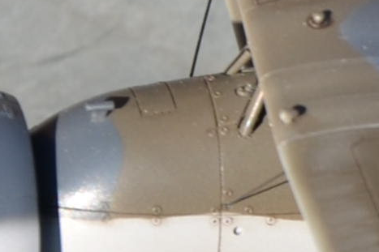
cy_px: 157
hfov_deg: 2.3
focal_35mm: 889
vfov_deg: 1.5
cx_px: 762
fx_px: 9355
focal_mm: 80
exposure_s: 1/200
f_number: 7.1
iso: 100
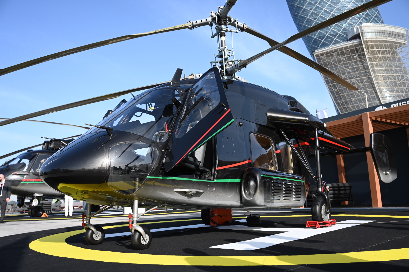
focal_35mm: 32
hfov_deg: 59.5
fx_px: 358
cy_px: 136
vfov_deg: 41.7
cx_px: 204
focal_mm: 31.5
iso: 200
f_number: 3.2
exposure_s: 1/2500
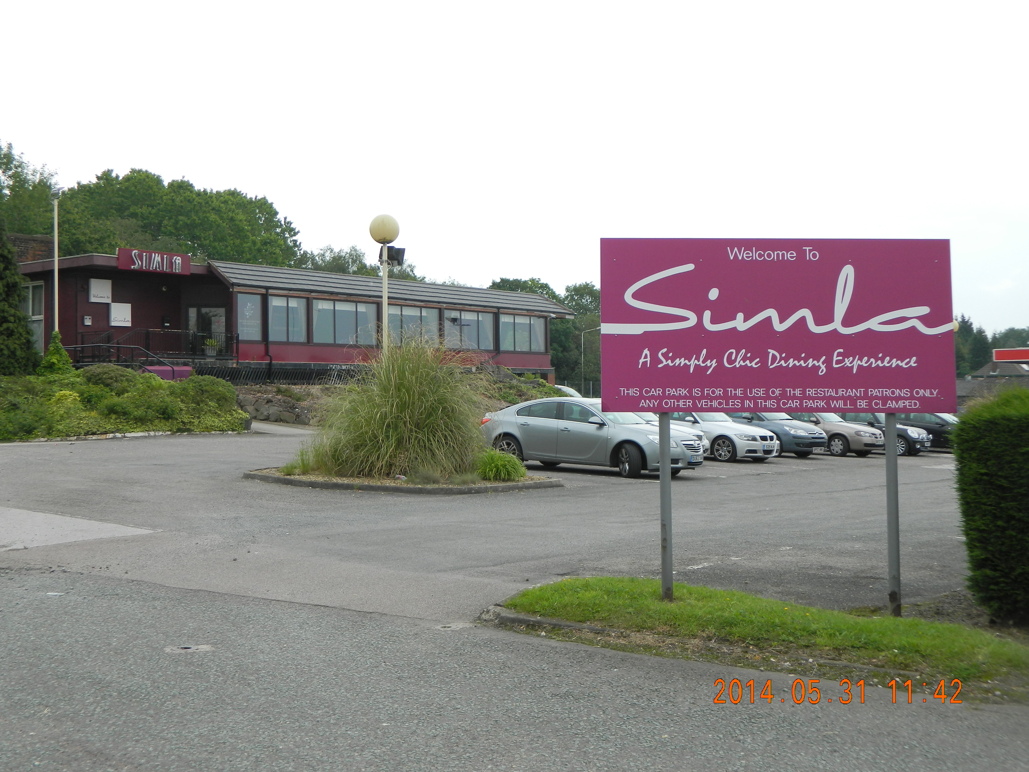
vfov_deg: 35.1
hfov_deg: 45.8
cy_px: 386
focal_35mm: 41
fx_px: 1219
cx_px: 514
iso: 80
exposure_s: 1/250
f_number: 3.5
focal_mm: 7.3
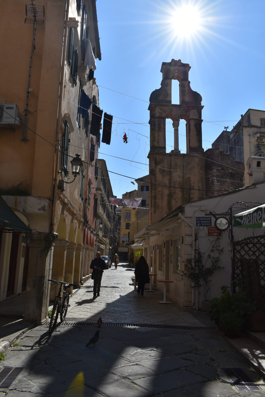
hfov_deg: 43.6
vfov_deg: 61.9
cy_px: 198
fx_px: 331
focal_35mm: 30
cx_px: 132
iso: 100
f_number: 11
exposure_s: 1/500
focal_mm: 20
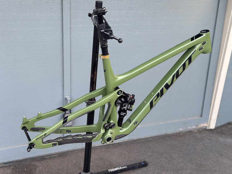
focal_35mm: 48
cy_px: 87
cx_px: 116
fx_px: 322
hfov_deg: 39.7
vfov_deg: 30.3
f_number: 1.78
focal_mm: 6.86
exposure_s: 1/60
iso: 200
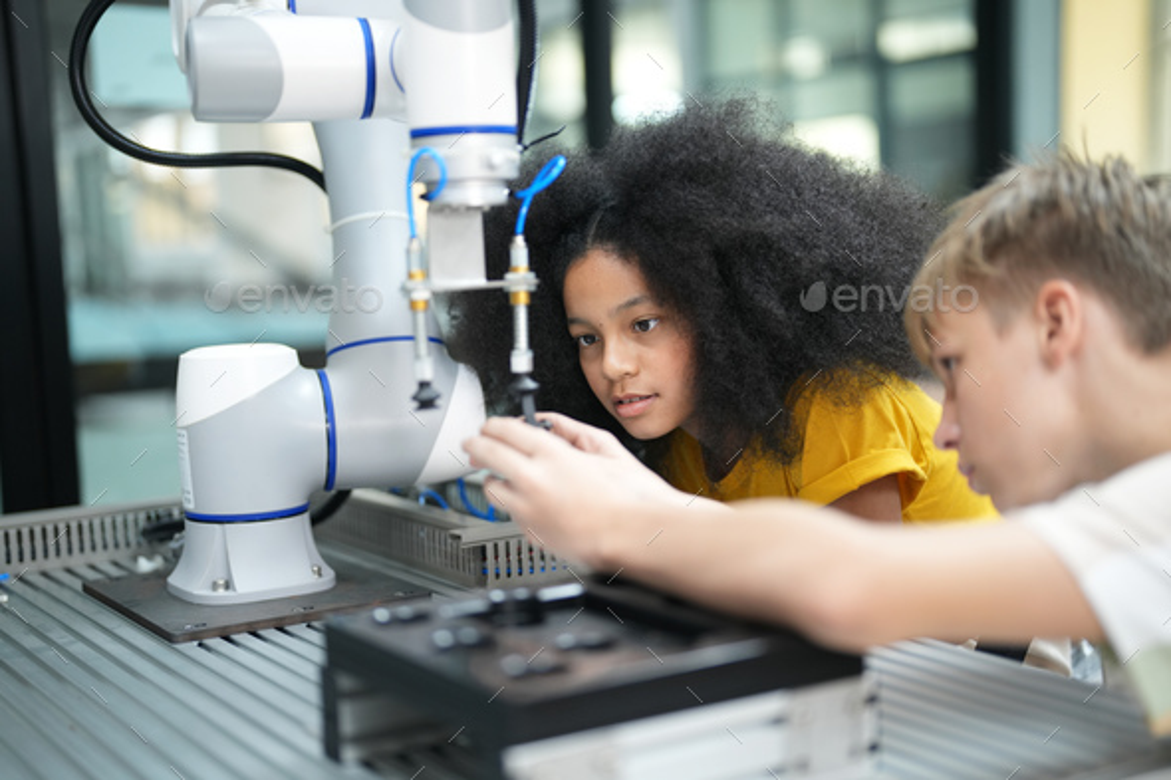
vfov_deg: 27.0
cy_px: 390
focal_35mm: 50
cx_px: 586
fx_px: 1626
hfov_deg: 39.6
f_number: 1.2
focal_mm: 50
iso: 500
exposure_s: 1/193
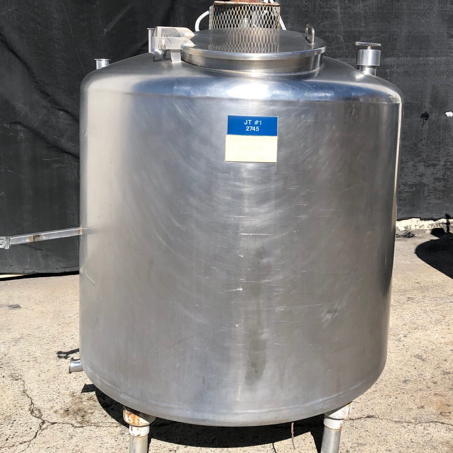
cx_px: 240
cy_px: 174
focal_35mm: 40
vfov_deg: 41.6
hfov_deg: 41.8
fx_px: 592
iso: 20
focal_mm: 3.99
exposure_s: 1/2525
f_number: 1.8
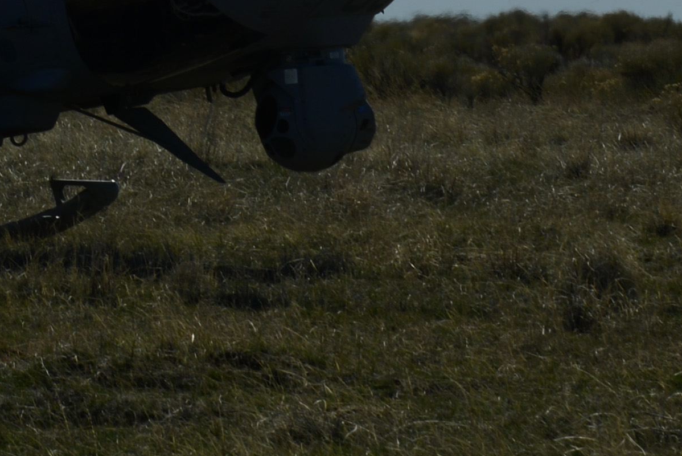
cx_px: -540
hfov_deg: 3.4
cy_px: -464
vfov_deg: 2.3
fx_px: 11410
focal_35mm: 602
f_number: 16
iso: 100
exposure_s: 1/400
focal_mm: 98
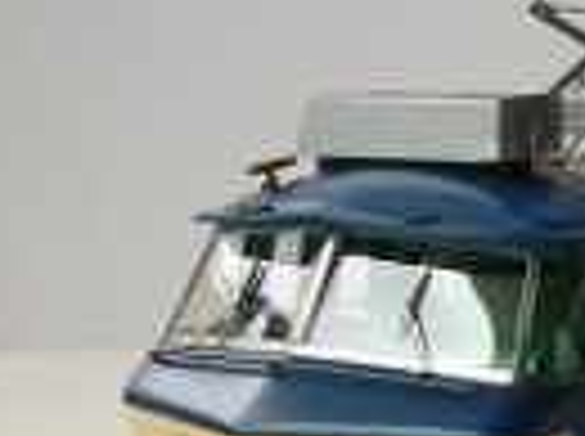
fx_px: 2277
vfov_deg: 10.9
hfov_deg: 13.3
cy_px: 400
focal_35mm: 135
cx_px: 1026
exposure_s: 1/80.2
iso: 50
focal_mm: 5.8
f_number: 2.8
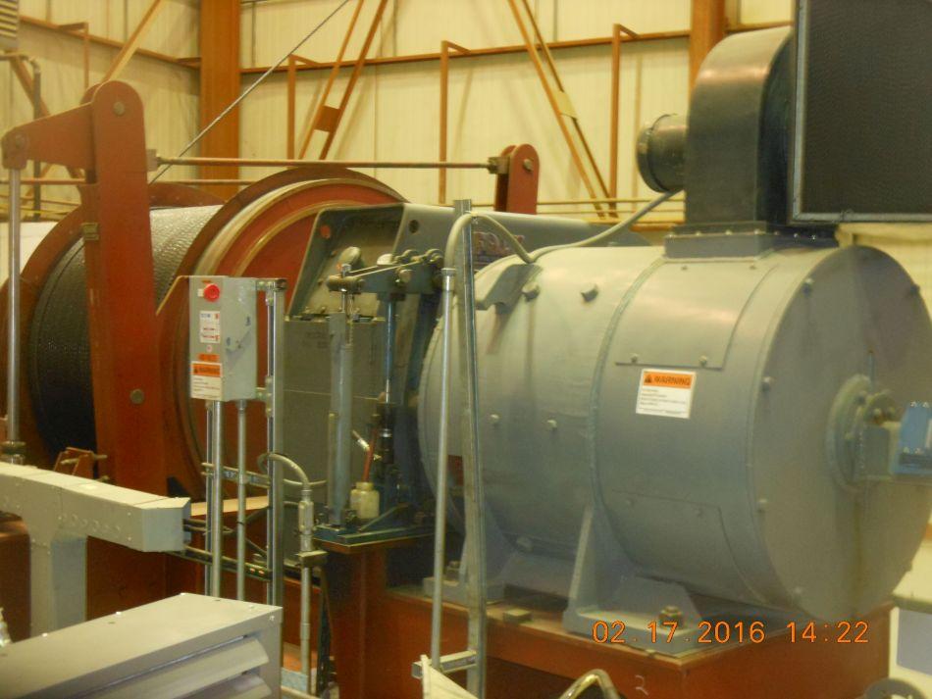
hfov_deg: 38.2
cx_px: 466
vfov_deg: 29.1
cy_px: 350
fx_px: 1347
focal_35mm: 50
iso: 400
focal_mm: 8.9
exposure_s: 1/4
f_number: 4
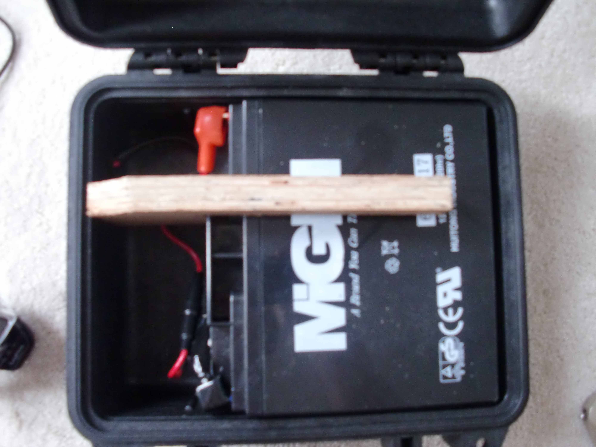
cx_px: 298
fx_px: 620
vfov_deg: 39.7
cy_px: 224
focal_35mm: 36
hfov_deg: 51.4
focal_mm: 6.3
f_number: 2.8
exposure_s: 1/50
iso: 400
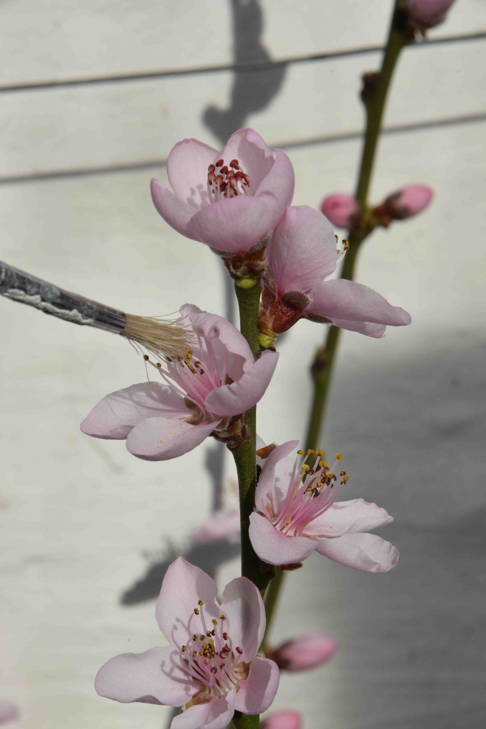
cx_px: 243
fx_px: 4100
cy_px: 364
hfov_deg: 6.8
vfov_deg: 10.2
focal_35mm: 202
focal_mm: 135
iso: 800
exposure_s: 1/640
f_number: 22
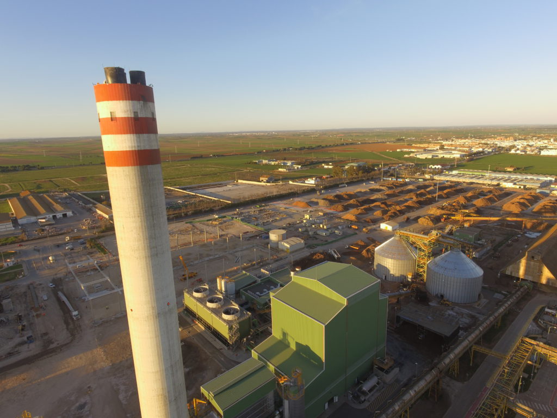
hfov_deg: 81.7
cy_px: 209
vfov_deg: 66.0
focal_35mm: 20
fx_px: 322
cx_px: 278
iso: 100
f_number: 2.8
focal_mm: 3.61
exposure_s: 1/313
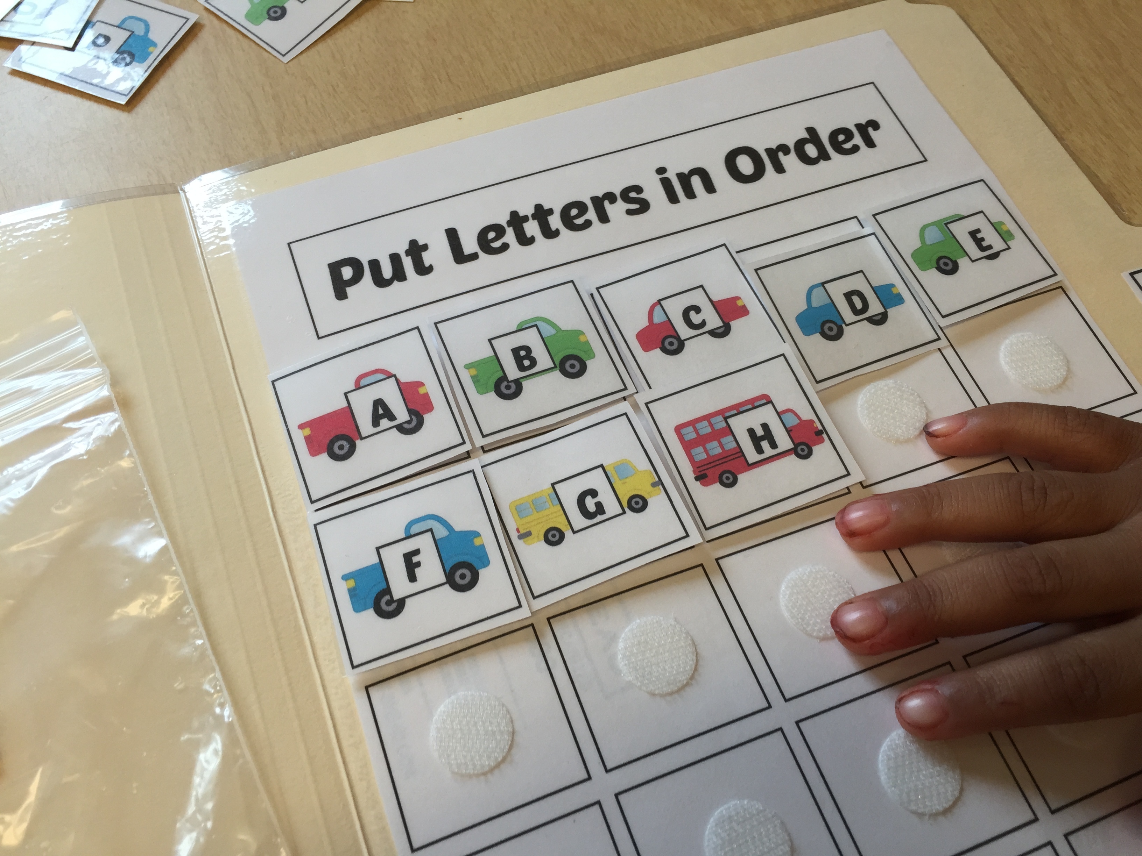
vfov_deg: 48.2
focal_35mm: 29
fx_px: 957
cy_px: 428
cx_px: 571
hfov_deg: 61.7
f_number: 2.2
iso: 50
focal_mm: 4.15
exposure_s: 1/120
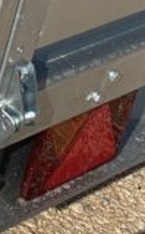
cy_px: -197
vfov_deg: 11.0
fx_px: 1129
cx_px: -204
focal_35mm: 178
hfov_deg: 6.9
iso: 25
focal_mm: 4.25
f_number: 1.8
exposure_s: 1/2681
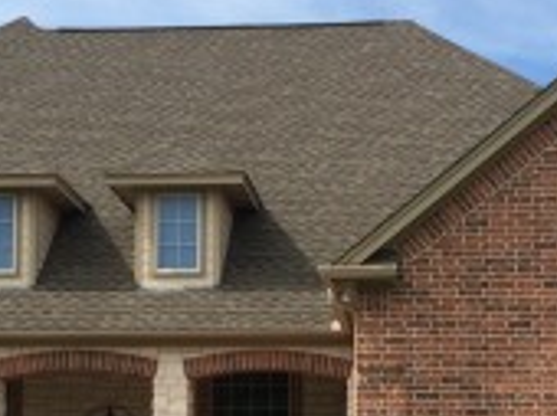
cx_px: 274
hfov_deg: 20.3
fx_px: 1559
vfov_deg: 14.8
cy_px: 460
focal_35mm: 97
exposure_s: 1/2160
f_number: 2.2
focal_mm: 4.15
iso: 32
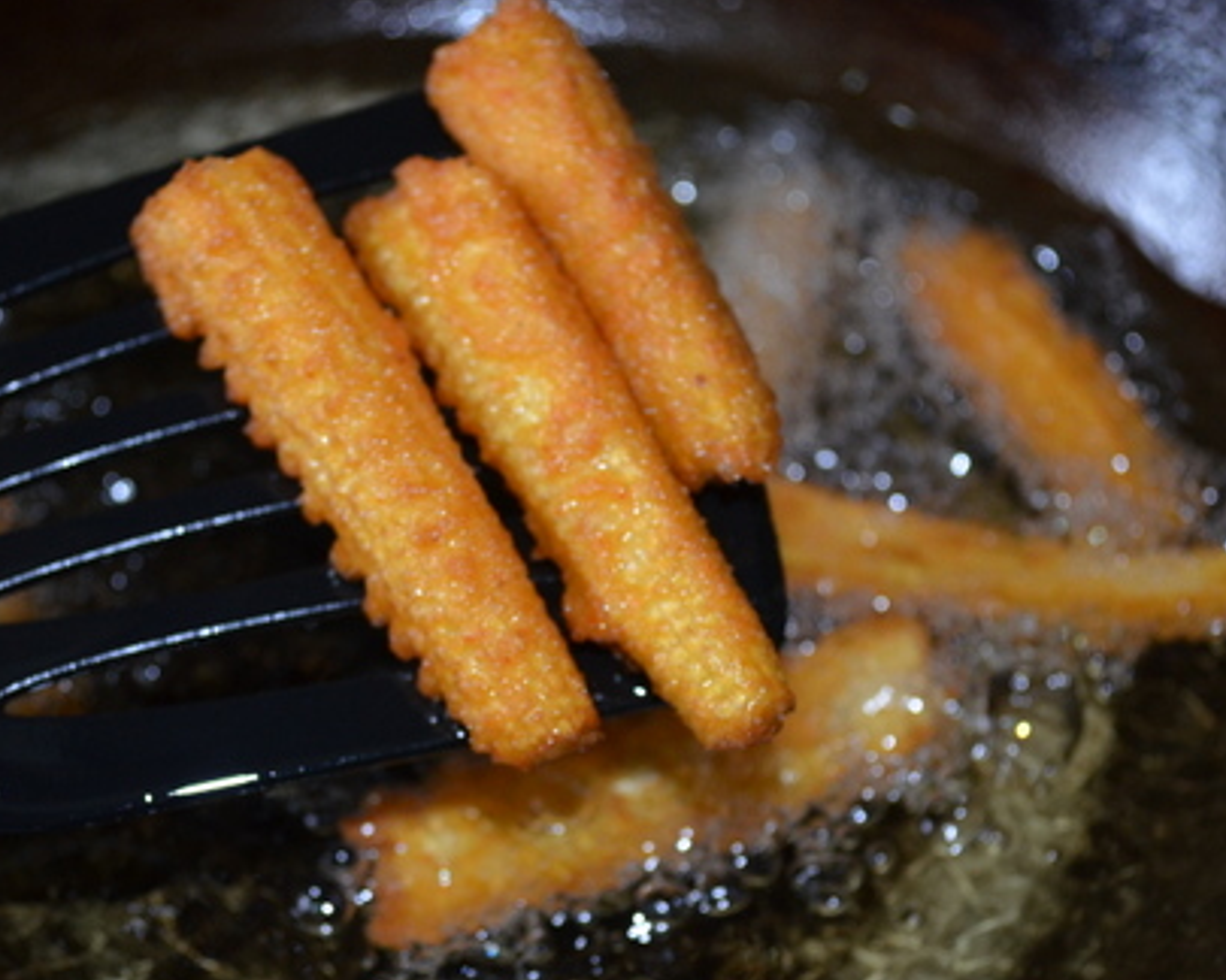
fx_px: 2821
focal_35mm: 78
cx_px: 554
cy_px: 572
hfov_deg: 24.5
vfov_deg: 19.7
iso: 1250
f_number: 5
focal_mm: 35
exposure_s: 1/60
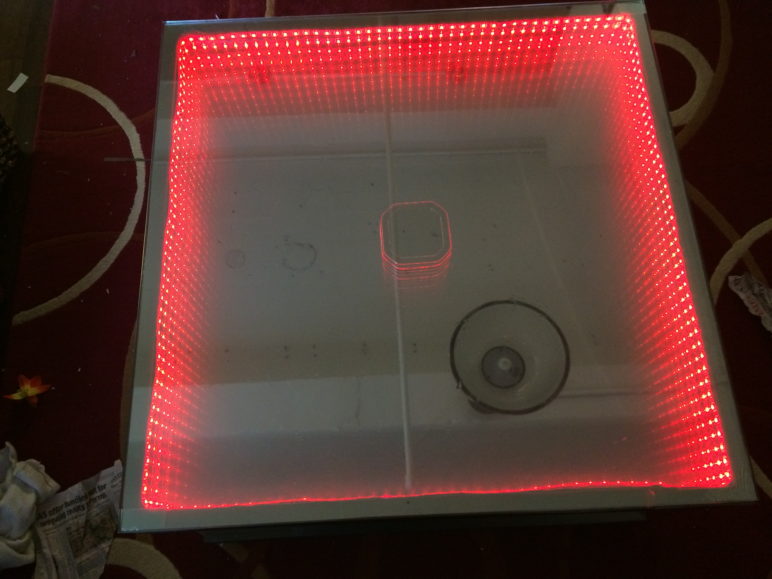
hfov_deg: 61.7
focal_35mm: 29
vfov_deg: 48.2
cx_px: 386
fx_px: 647
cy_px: 290
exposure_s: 1/30
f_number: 2.2
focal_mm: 4.15
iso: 250
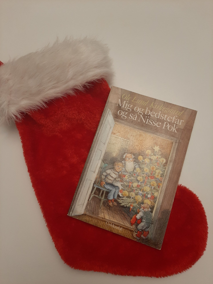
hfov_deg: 53.1
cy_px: 142
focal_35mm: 26
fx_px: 213
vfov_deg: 67.3
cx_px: 106
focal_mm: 3.93
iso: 80
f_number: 1.7
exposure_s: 1/50
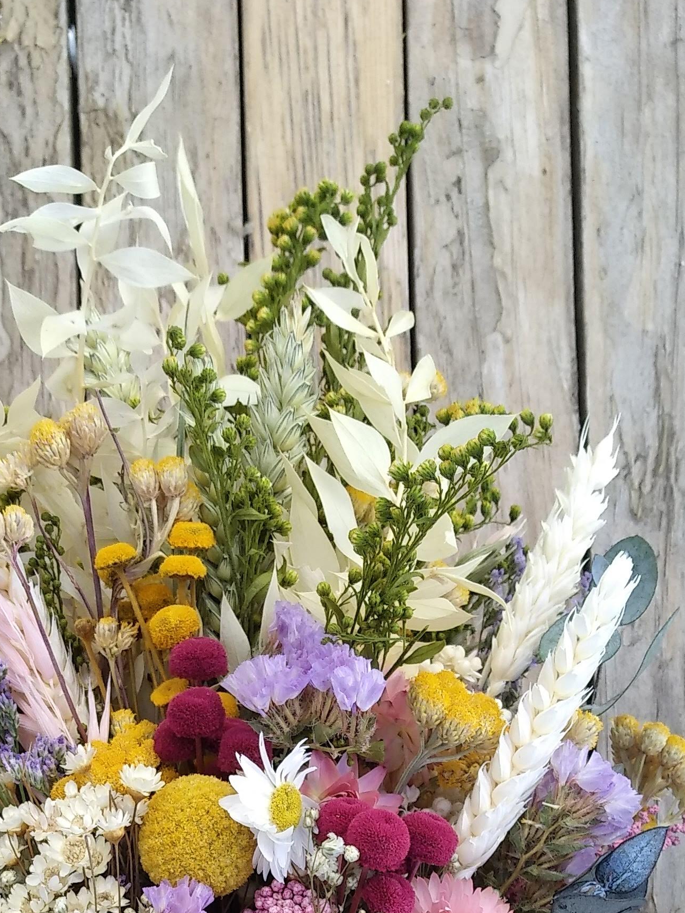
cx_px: 212
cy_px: 1010
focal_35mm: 51
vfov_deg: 32.8
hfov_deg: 28.3
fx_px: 1345
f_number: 2.2
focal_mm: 3.81
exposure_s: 1/174
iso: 100
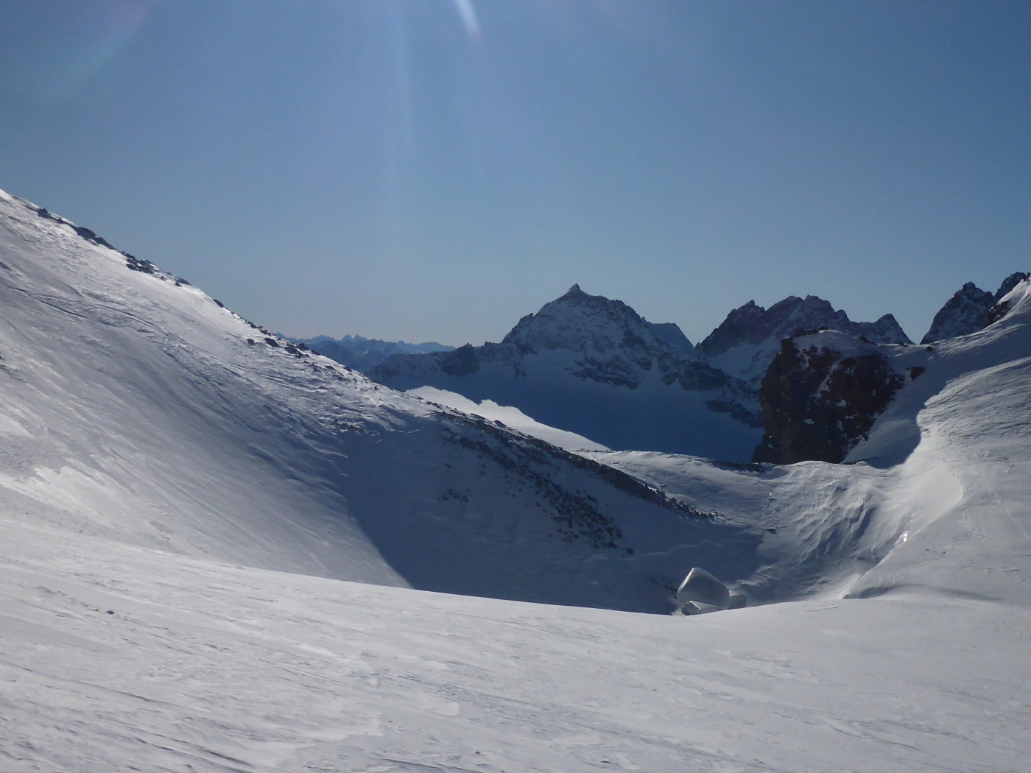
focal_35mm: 45
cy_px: 422
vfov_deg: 32.2
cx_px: 692
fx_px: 1340
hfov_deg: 41.5
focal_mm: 4.9
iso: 100
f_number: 10
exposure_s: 1/1000
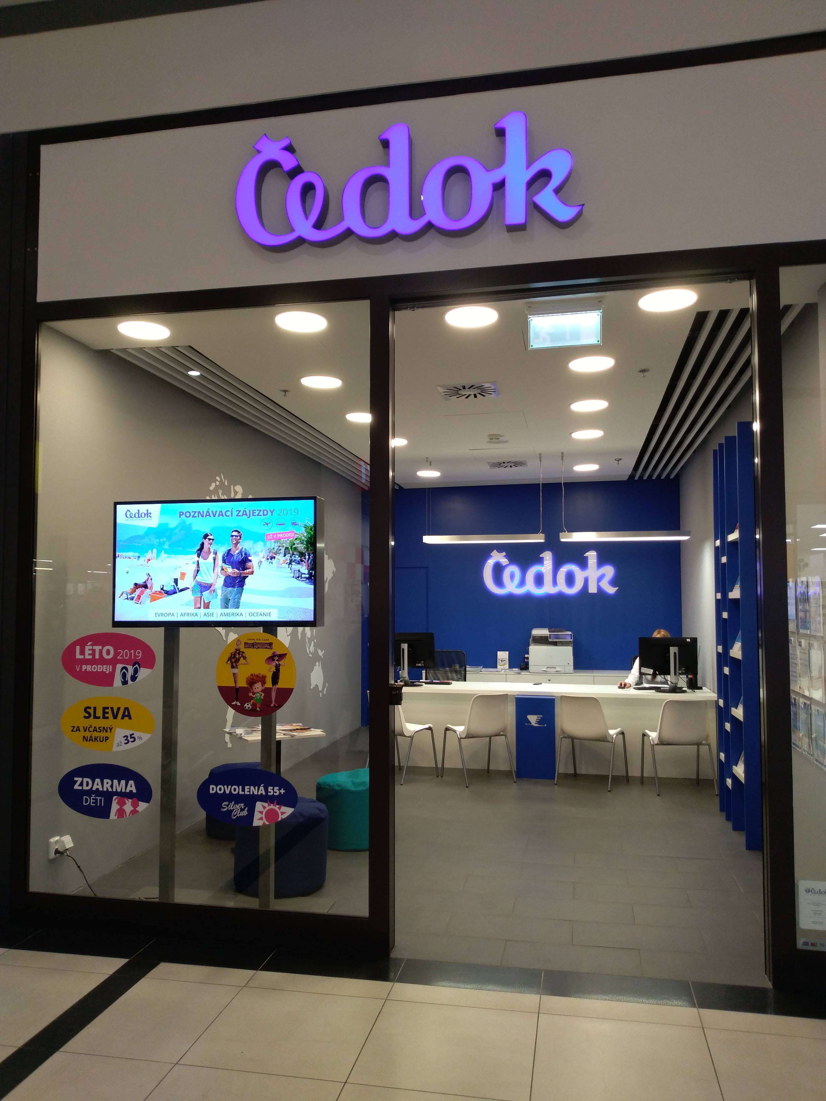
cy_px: 550
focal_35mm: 26
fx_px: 827
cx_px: 413
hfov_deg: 53.1
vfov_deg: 67.3
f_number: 2
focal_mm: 3.54
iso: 210
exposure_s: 1/30
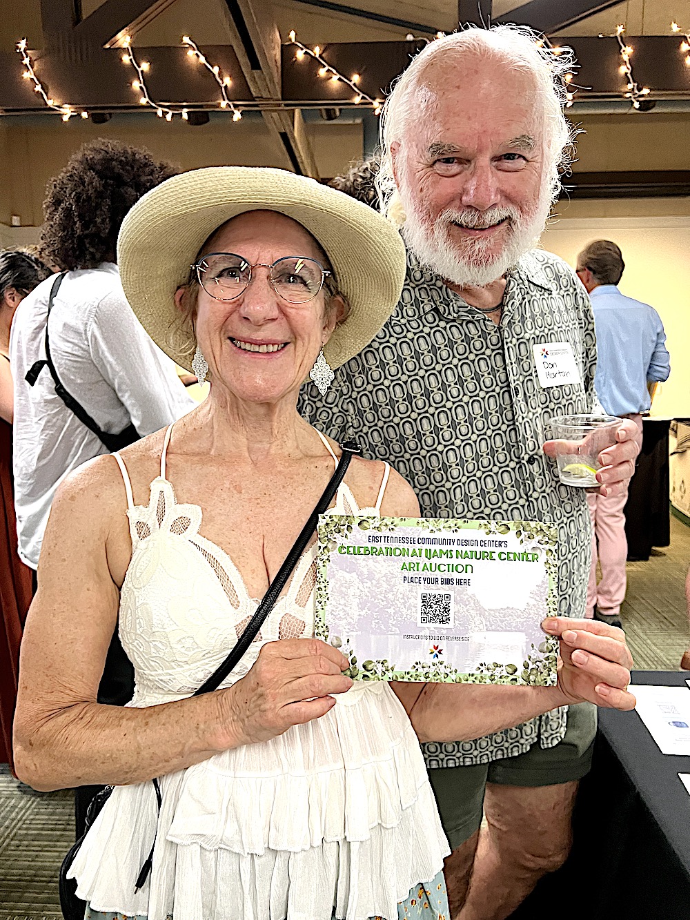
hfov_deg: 53.1
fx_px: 691
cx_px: 345
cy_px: 460
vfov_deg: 67.3
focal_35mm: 26
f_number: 1.5
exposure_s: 1/40
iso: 400
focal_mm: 5.7
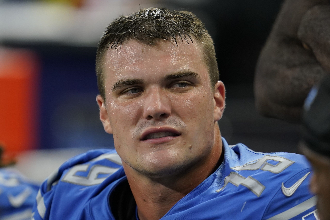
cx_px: 165
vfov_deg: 3.4
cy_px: 110
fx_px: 3667
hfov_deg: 5.2
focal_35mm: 400
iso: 2500
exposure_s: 1/2000
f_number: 2.8
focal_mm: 400
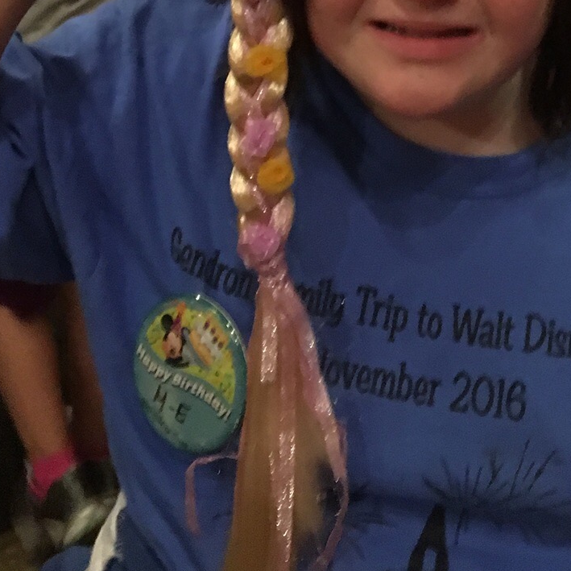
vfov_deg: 20.6
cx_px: 407
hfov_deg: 23.2
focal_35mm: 74
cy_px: -232
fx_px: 1381
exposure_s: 1/15
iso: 400
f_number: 2.2
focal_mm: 4.15
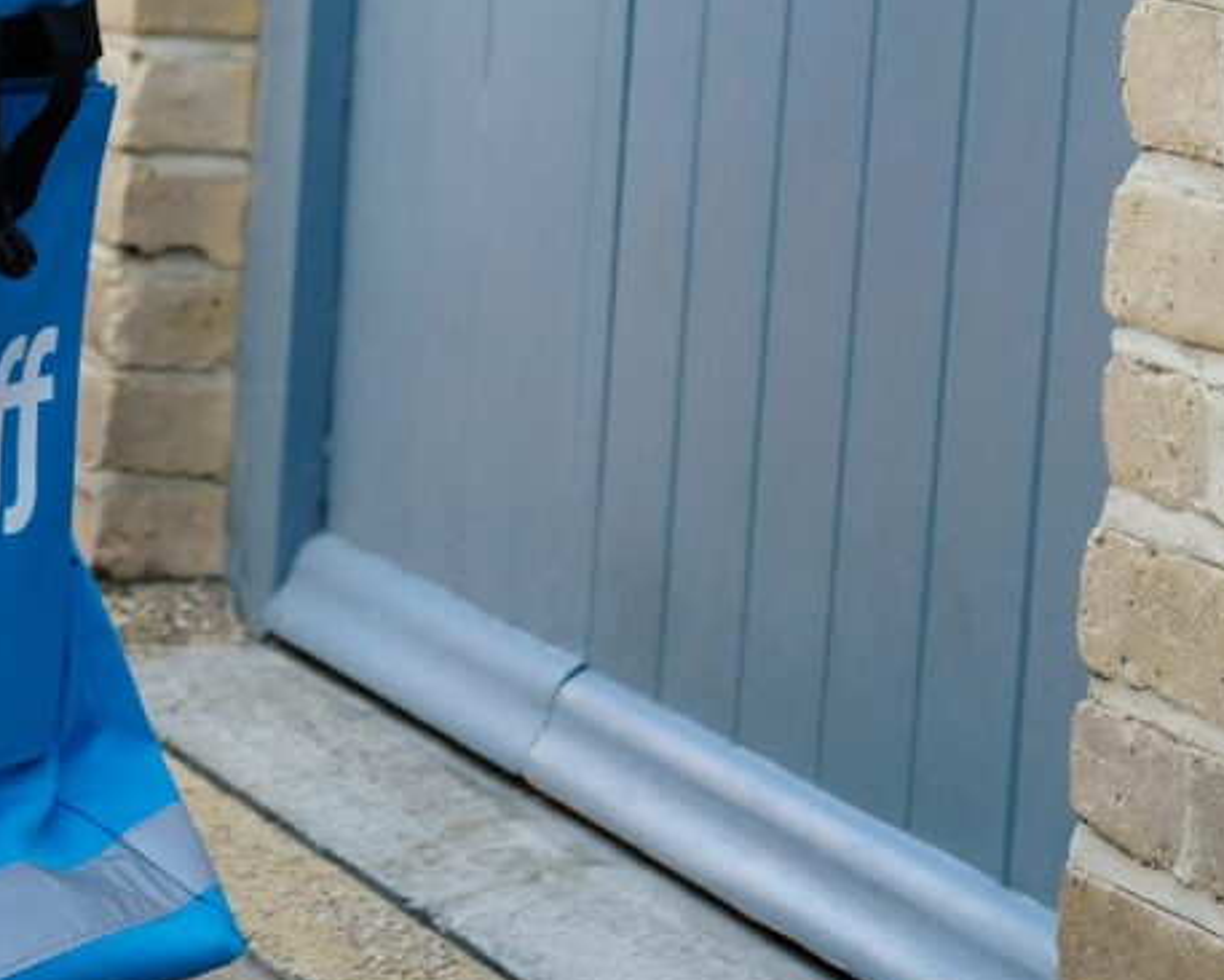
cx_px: -70
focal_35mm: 145
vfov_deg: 10.6
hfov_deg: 13.1
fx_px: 5255
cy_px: 91
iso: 800
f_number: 4
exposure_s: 1/500
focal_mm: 46.3
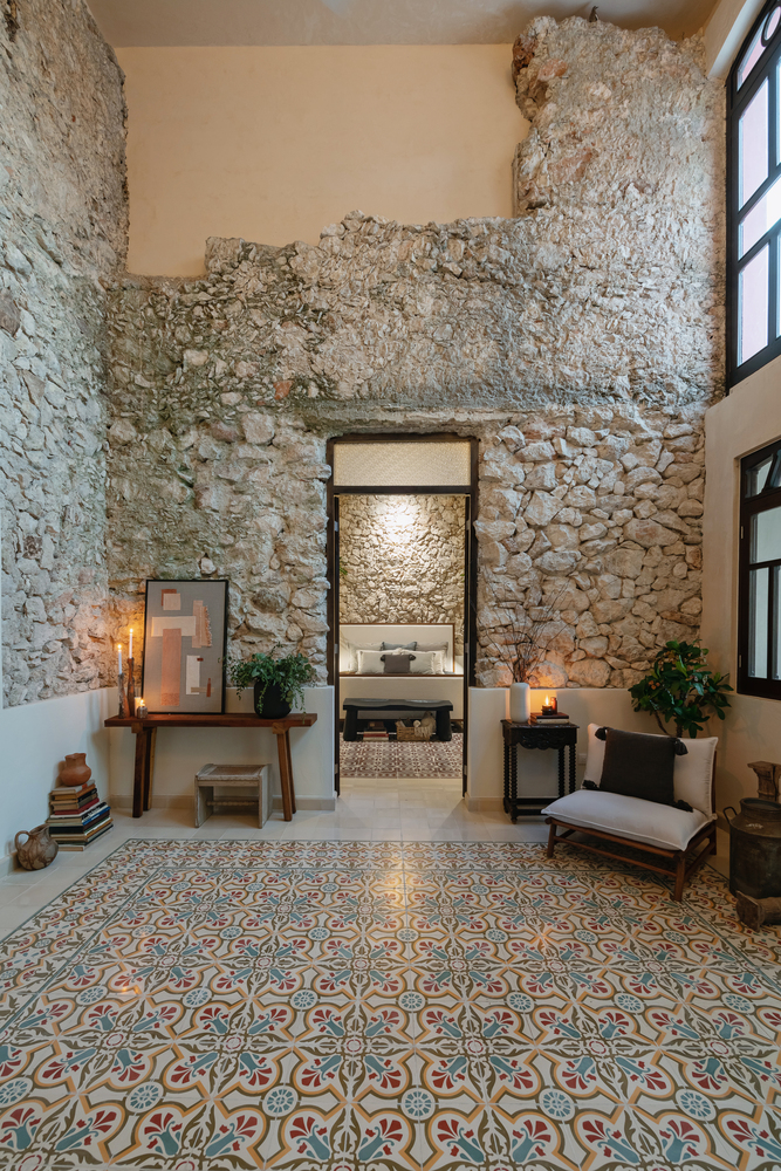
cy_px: 586
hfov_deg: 81.2
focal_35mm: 14
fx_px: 455
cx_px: 390
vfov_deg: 104.2
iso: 400
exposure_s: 1/1.67
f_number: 9
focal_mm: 14
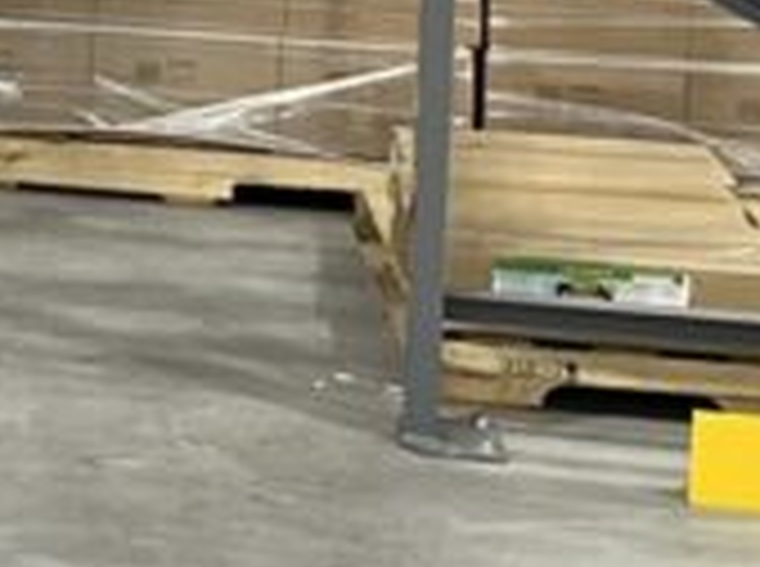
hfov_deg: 9.7
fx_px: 3462
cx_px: -1524
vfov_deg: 9.2
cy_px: -202
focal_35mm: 158
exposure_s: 1/60
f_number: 1.6
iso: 200
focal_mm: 5.1
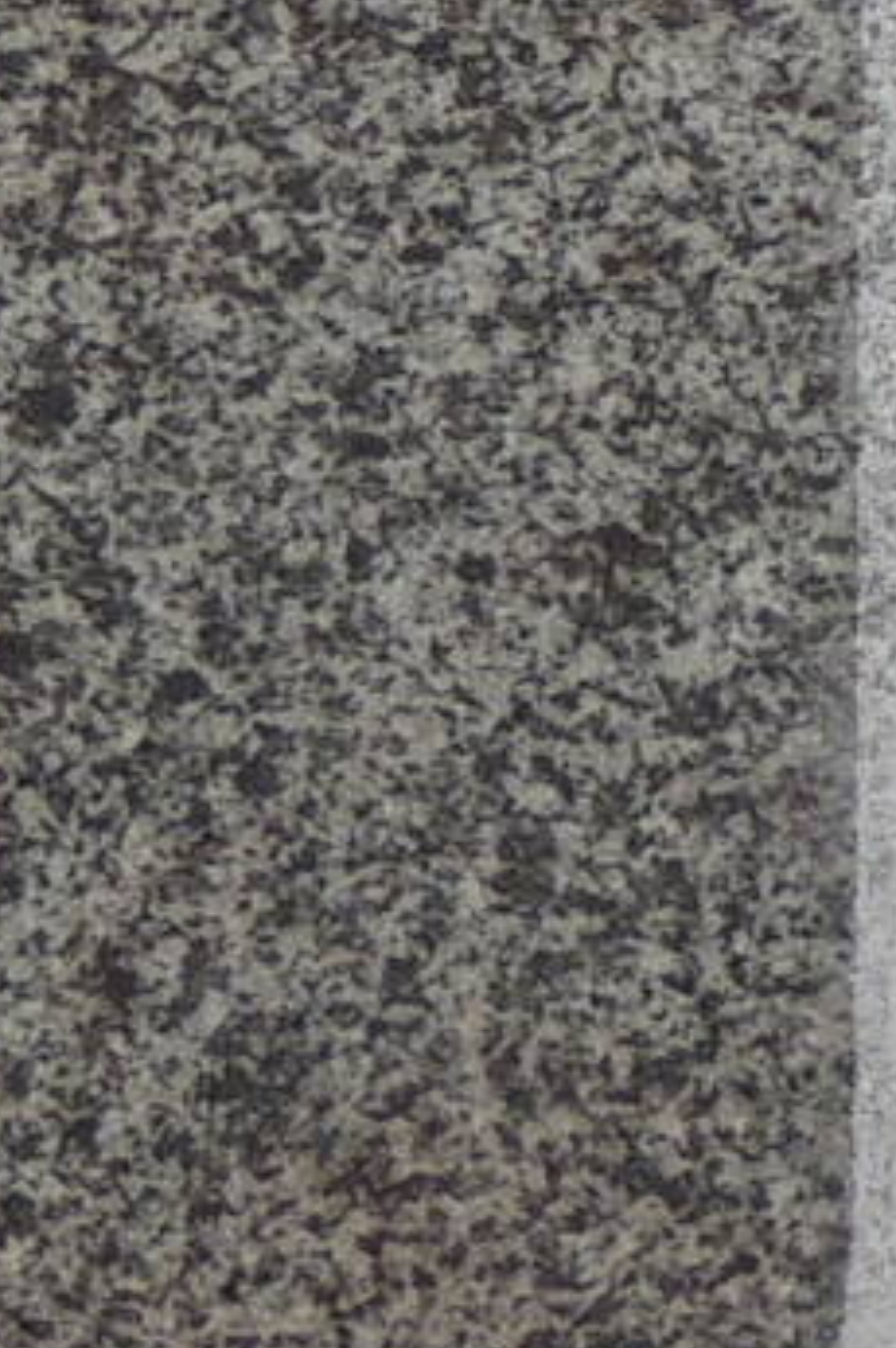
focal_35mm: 602
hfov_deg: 2.3
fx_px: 22518
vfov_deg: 3.4
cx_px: 1161
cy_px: -693
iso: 100
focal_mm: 17.8
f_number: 4.1
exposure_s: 1/320
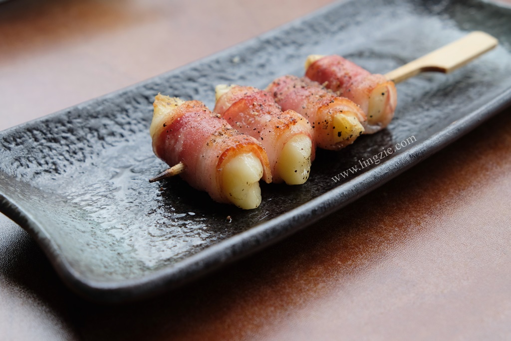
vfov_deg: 23.0
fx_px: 838
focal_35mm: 59
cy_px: 170
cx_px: 256
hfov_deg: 33.9
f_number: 5
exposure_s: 1/140
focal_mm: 39
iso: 400
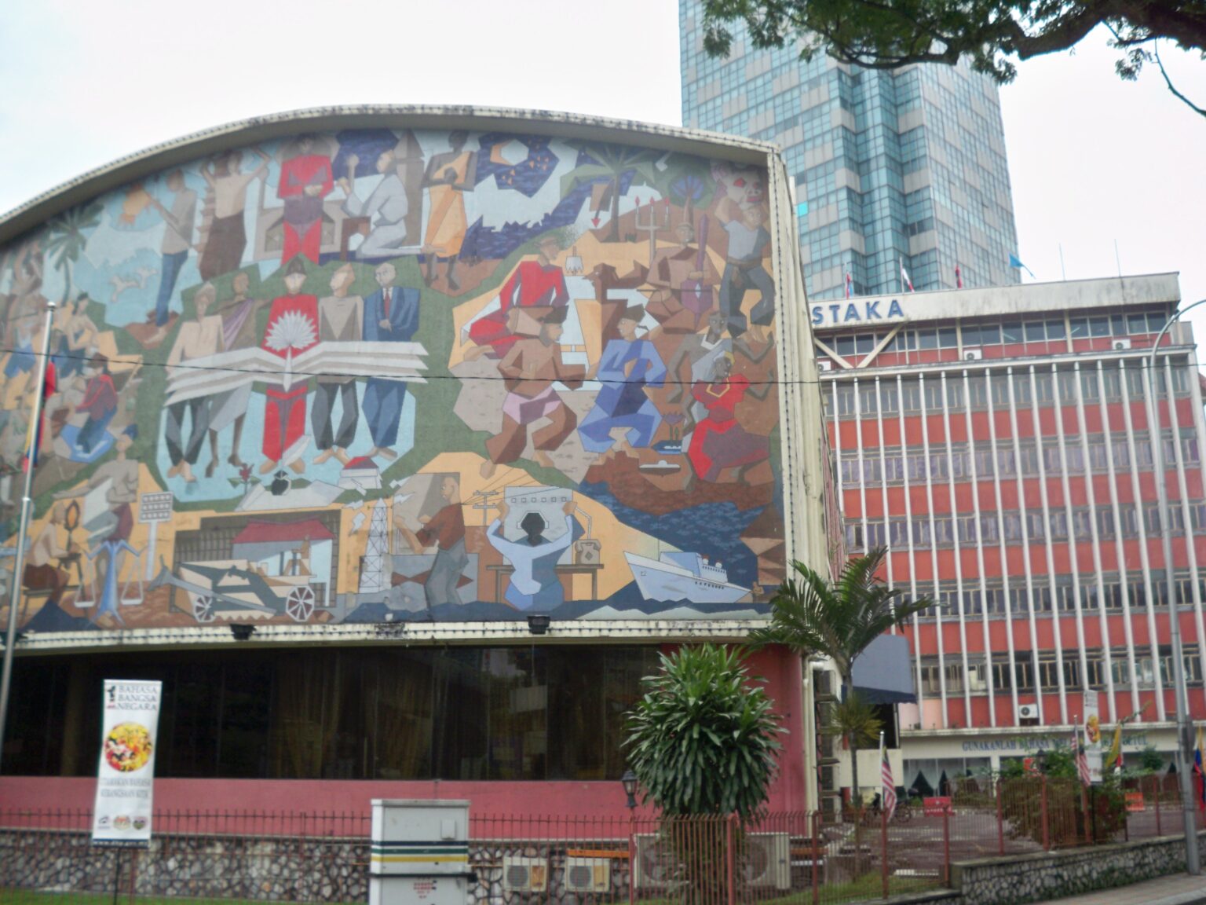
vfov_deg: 40.7
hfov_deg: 52.6
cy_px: 452
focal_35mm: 35
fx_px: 1219
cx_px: 603
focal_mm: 6.3
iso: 100
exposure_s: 1/500
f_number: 3.1
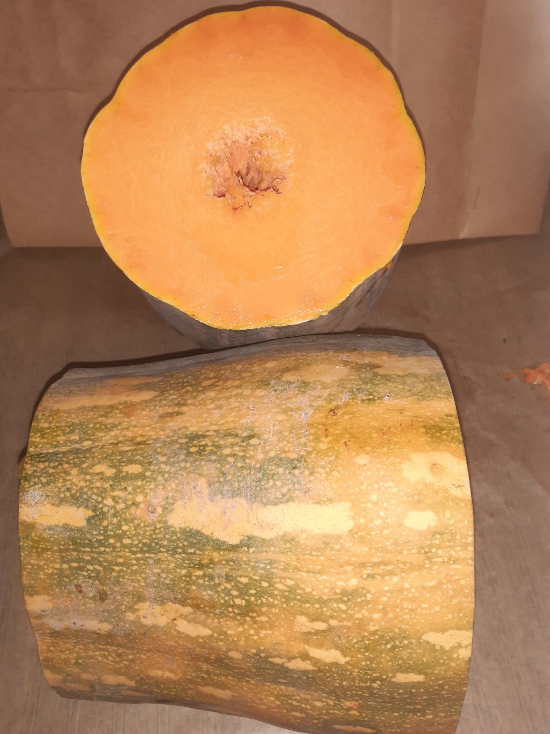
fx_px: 551
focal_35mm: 26
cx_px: 275
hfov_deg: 53.1
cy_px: 367
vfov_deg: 67.3
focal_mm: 3.92
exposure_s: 1/33
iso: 200
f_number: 1.7
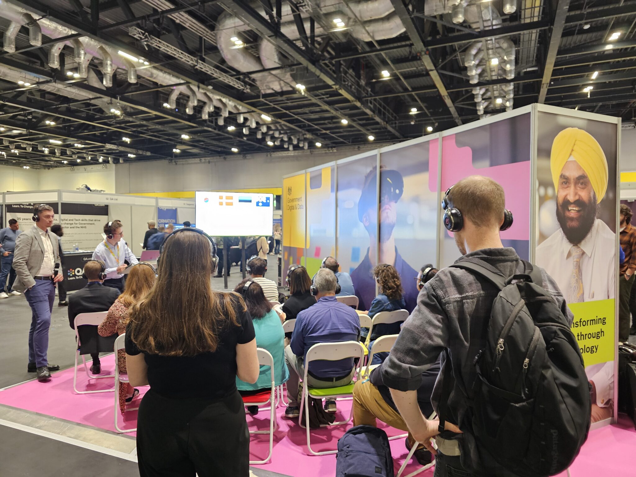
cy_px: 238
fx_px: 423
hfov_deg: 73.9
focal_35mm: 23
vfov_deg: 58.9
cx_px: 318
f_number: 1.7
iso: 800
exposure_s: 1/25
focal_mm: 6.3
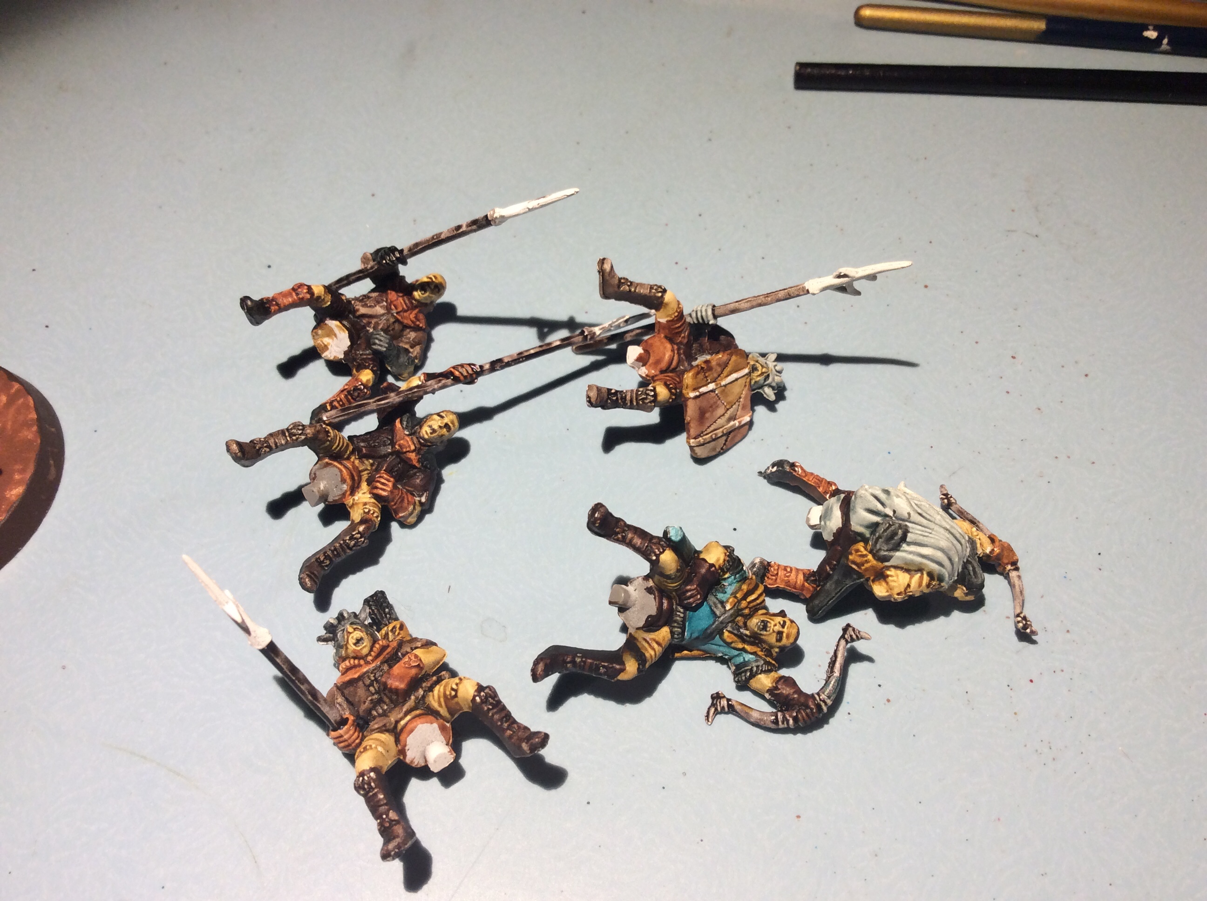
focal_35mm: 32
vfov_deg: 44.1
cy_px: 450
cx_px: 604
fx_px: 1114
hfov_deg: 56.9
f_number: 2.4
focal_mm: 3.3
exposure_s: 1/50
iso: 50
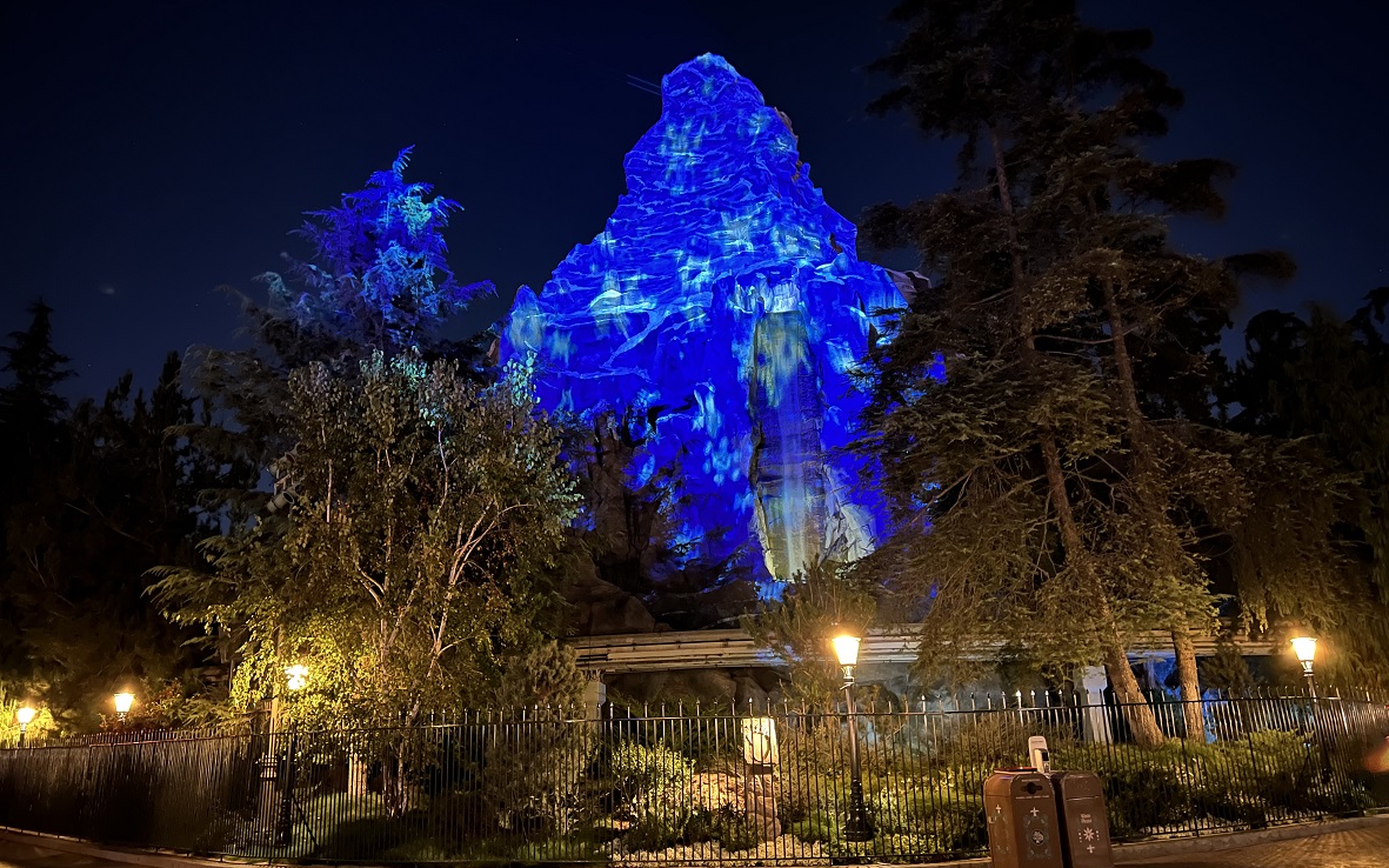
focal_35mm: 28
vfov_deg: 44.5
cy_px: 461
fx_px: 1060
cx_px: 702
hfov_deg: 66.5
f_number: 1.5
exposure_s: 1/5
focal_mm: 5.7
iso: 1000
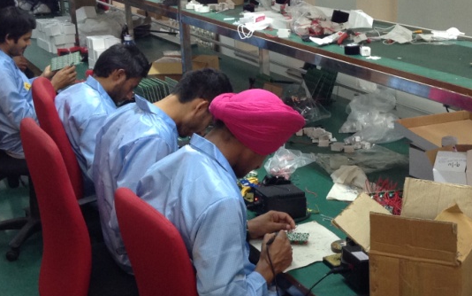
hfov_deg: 30.6
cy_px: 131
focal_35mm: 67
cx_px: 272
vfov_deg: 19.4
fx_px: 862
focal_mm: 3.3
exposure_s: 1/24
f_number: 2.4
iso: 80
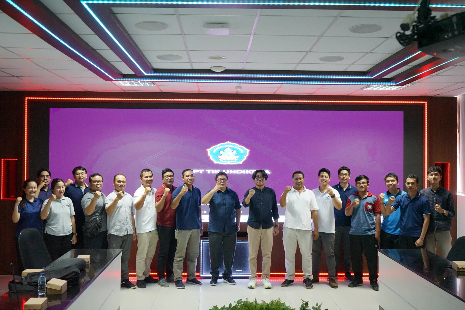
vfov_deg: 35.9
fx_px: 478
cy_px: 155
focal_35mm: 37
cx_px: 232
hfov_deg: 51.9
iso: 6400
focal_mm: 37
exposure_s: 1/125
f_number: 4
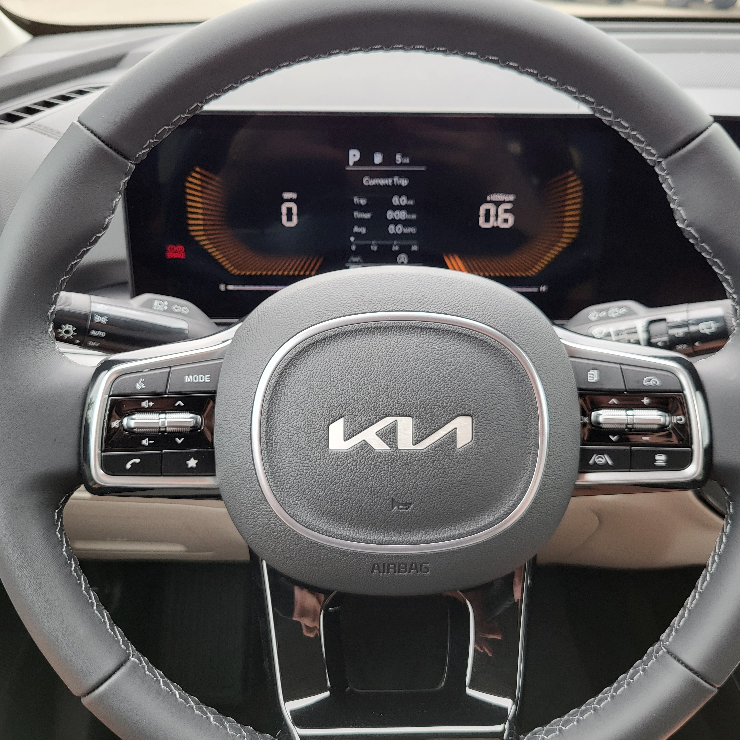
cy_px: 374
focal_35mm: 31
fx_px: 750
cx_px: 368
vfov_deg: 52.5
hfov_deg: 52.5
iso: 40
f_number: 1.8
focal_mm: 5.4
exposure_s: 1/149
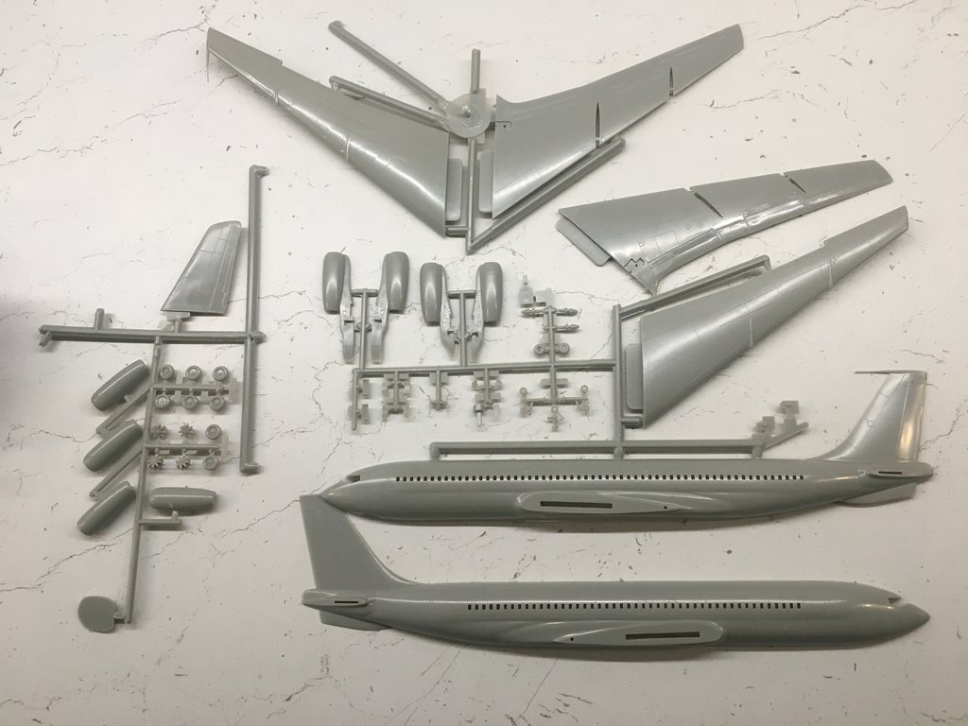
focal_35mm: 29
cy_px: 363
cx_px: 484
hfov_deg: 61.7
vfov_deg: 48.2
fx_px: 811
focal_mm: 4.15
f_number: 2.2
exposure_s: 1/33
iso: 50
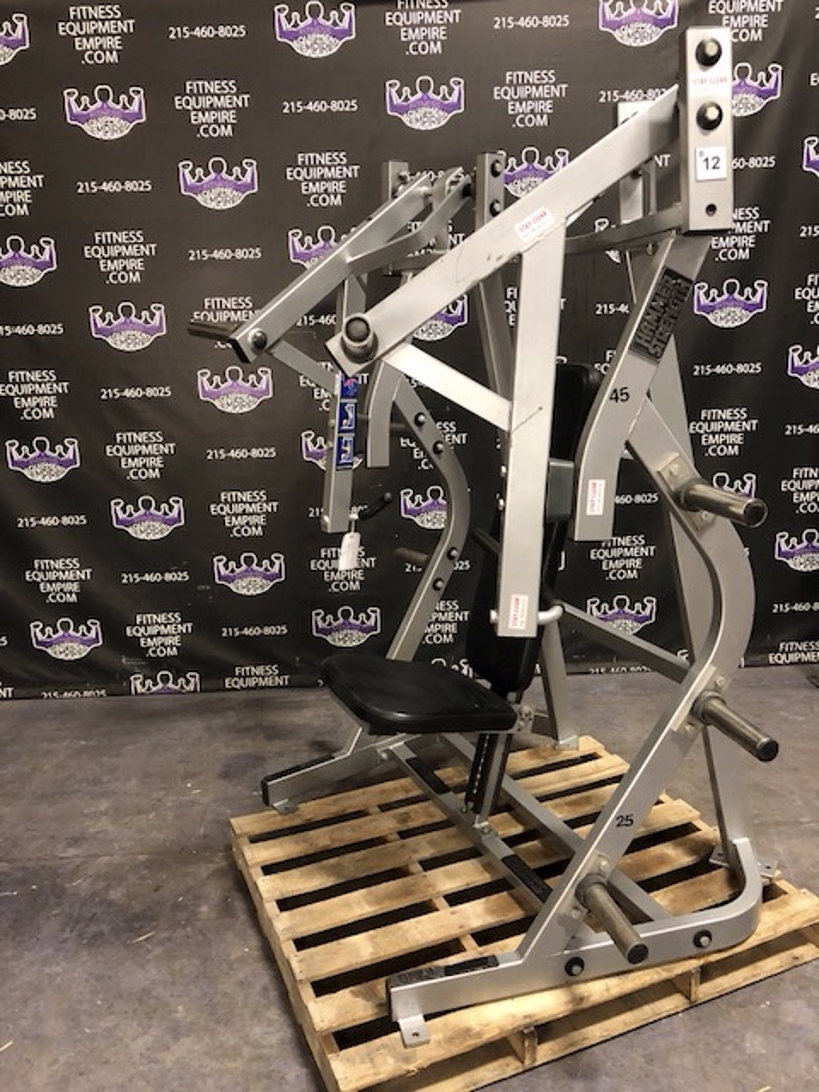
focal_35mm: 29
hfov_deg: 48.2
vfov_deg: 61.7
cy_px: 546
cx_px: 410
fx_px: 915
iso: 100
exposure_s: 1/12
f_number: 1.8
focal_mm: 3.99
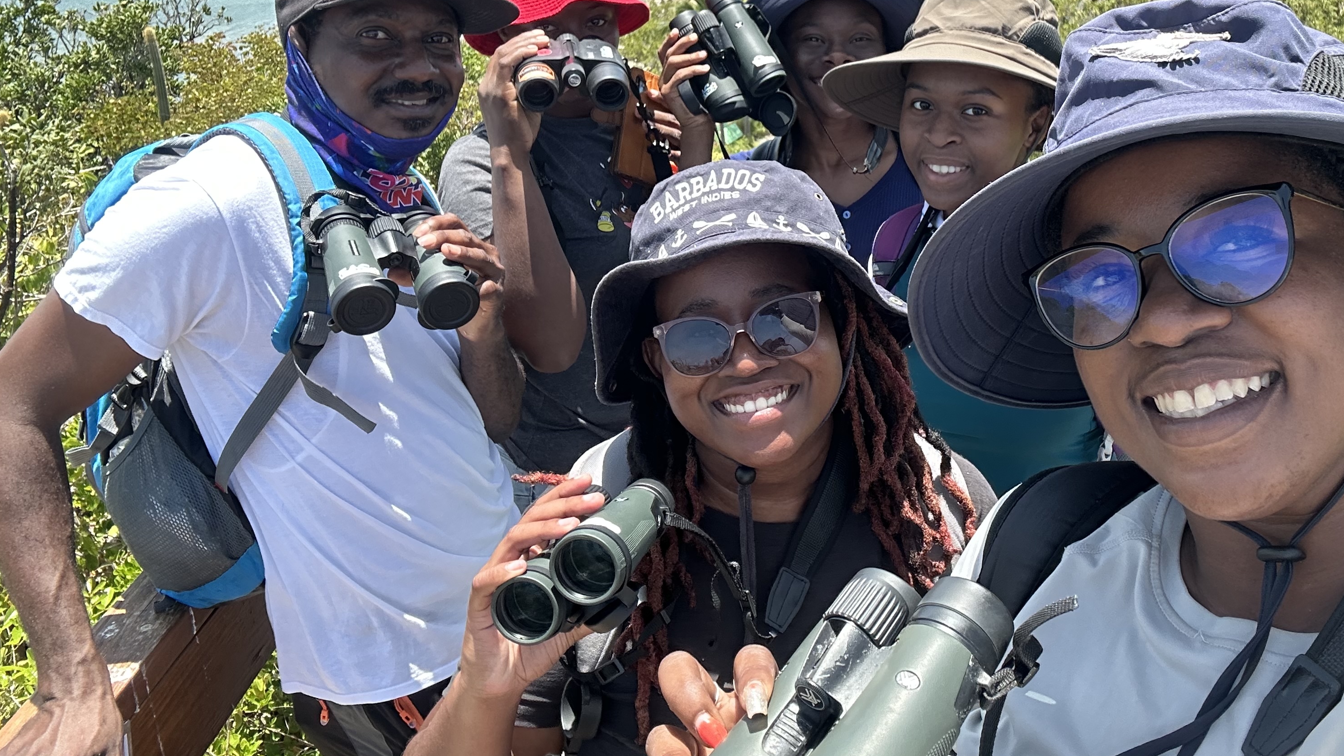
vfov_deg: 33.9
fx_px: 1212
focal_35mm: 34
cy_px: 179
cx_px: 805
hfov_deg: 57.6
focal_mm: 2.69
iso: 25
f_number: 1.9
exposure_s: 1/252
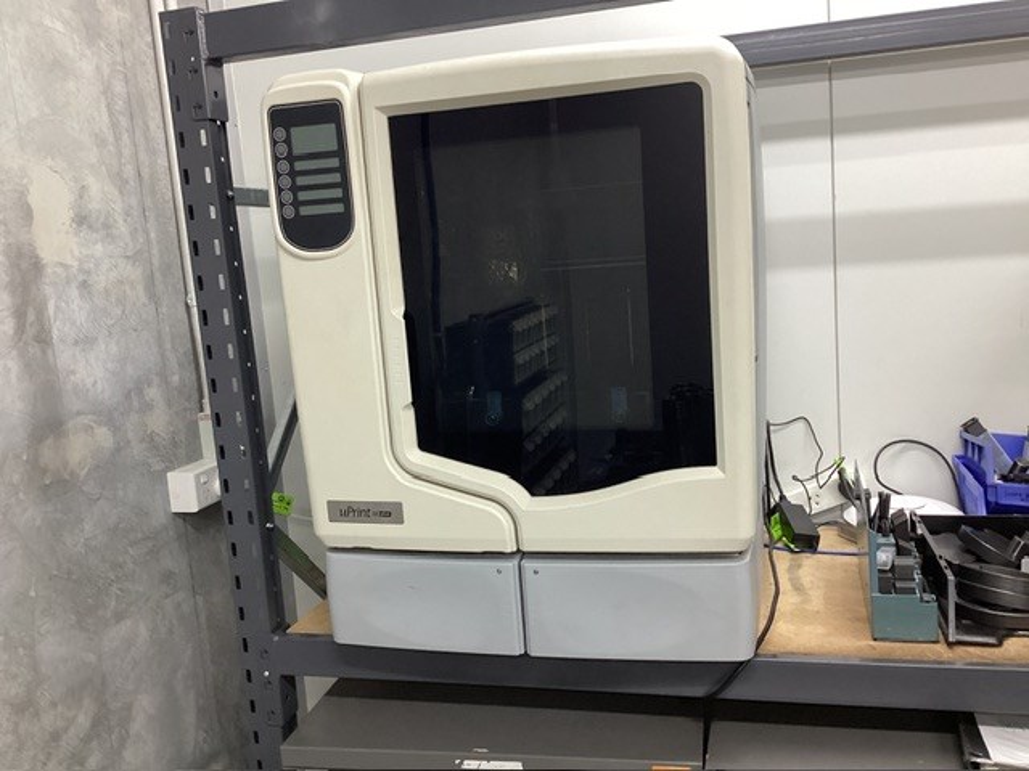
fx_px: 922
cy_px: 386
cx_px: 514
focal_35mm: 31
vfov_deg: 45.4
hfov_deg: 58.4
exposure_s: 1/60
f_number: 2.4
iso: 200
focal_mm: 3.3
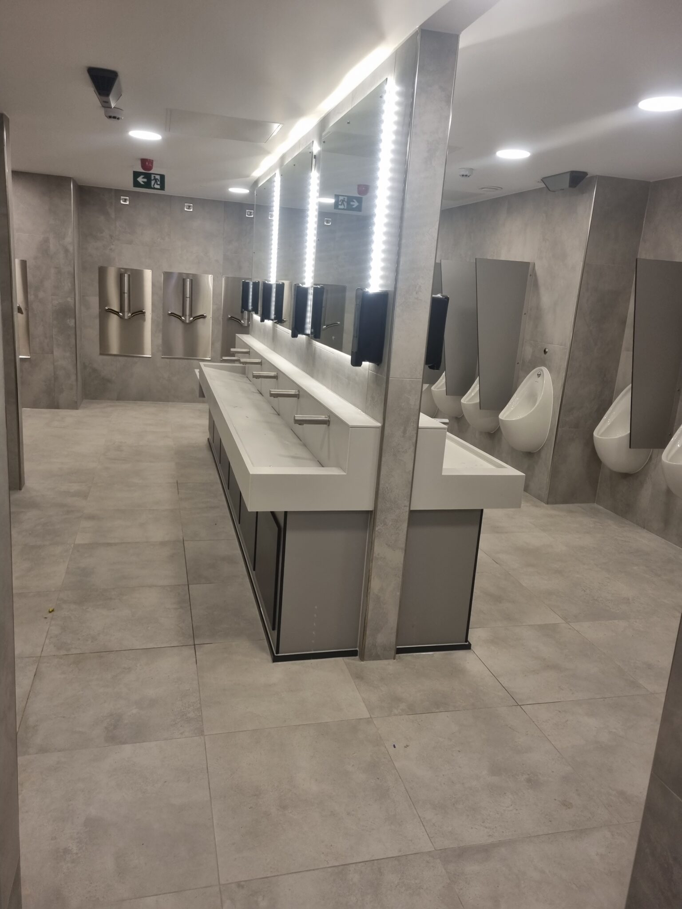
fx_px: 683
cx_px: 341
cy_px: 454
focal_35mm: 26
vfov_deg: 67.3
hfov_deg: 53.1
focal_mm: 5.4
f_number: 1.8
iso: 125
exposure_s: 1/100
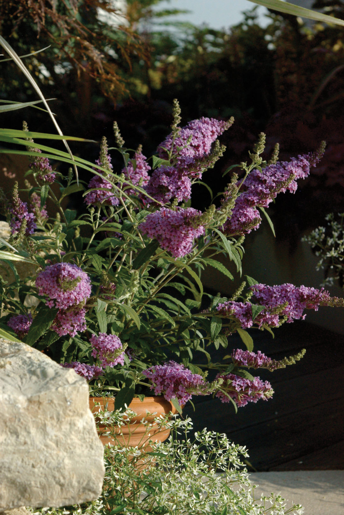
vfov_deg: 19.4
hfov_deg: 13.1
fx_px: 1504
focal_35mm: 105
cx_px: 172
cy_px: 258
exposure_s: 1/1000
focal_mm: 70
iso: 800
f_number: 9.5
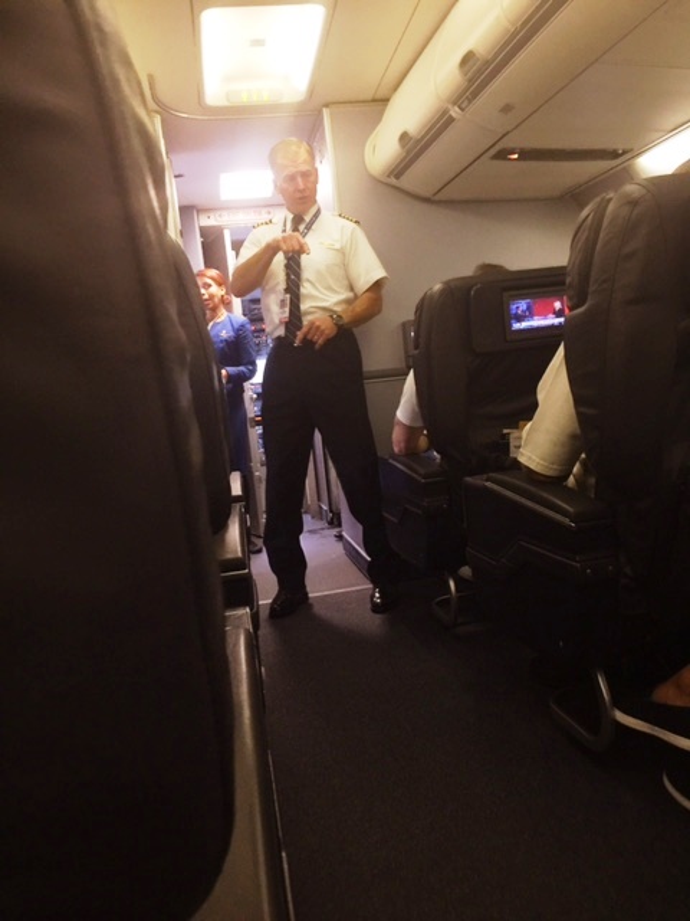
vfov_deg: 61.7
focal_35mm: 29
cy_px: 460
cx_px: 345
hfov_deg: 48.2
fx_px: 771
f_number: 2.2
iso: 100
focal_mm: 4.15
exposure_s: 1/15
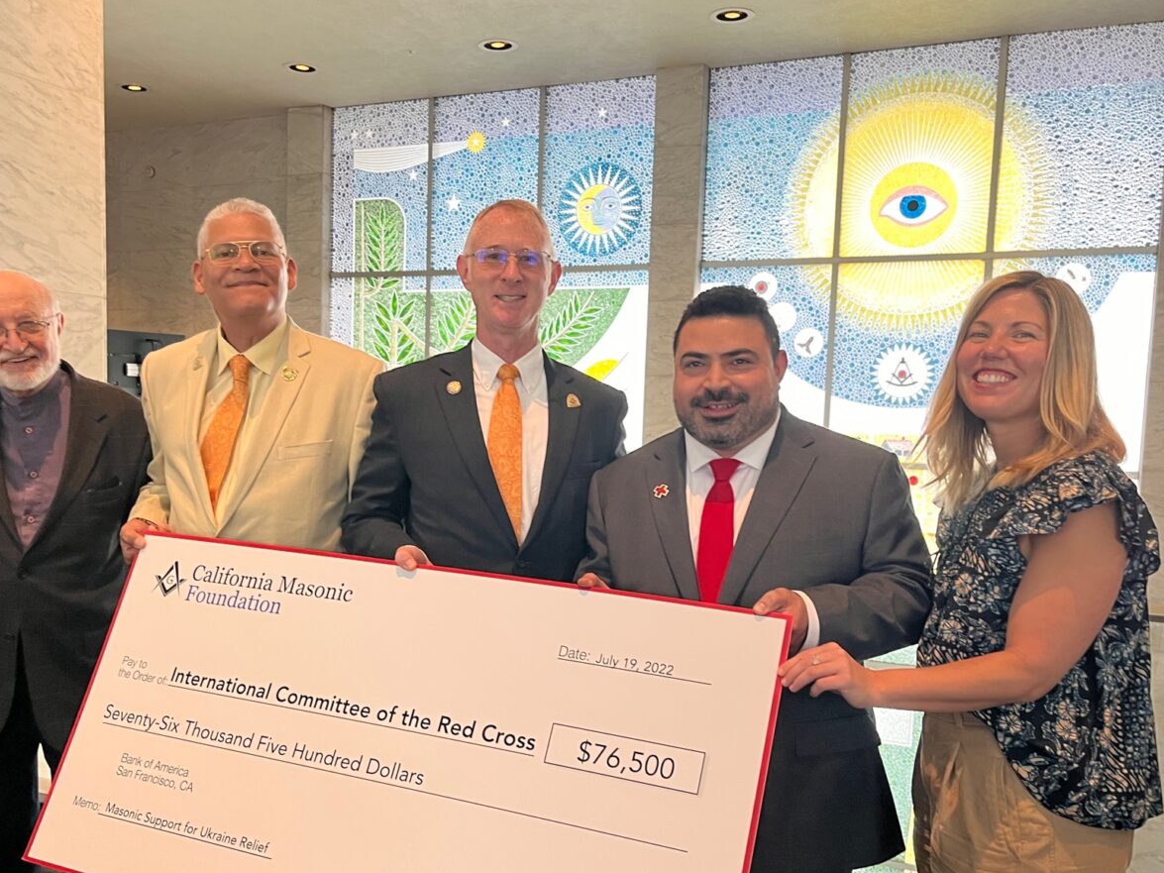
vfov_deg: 41.6
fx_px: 1143
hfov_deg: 53.9
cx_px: 531
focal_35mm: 34
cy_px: 526
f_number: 1.6
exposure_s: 1/60
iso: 125
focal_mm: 5.1
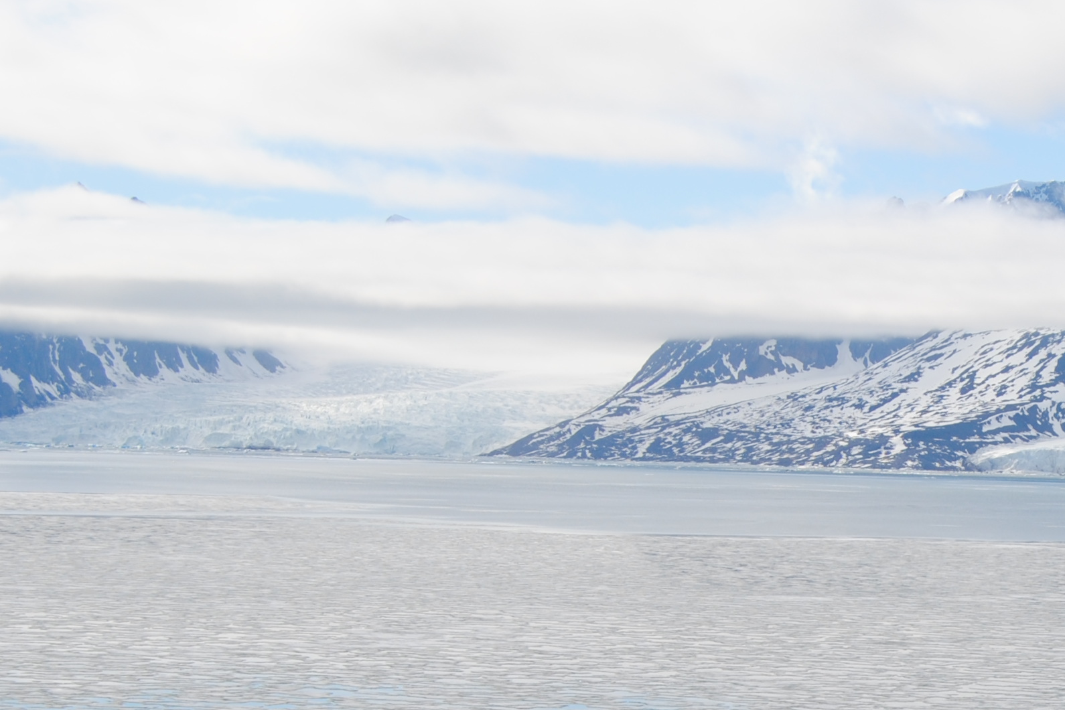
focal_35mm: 139
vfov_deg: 9.8
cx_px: 1190
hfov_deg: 14.4
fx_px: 4112
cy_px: 669
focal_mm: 38
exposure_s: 1/320
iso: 100
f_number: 9
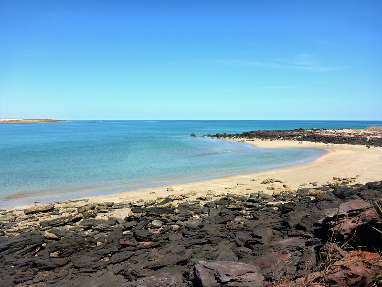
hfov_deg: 63.4
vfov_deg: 49.7
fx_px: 309
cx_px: 191
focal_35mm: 28
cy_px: 144
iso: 100
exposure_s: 1/160
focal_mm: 4.9
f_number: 10
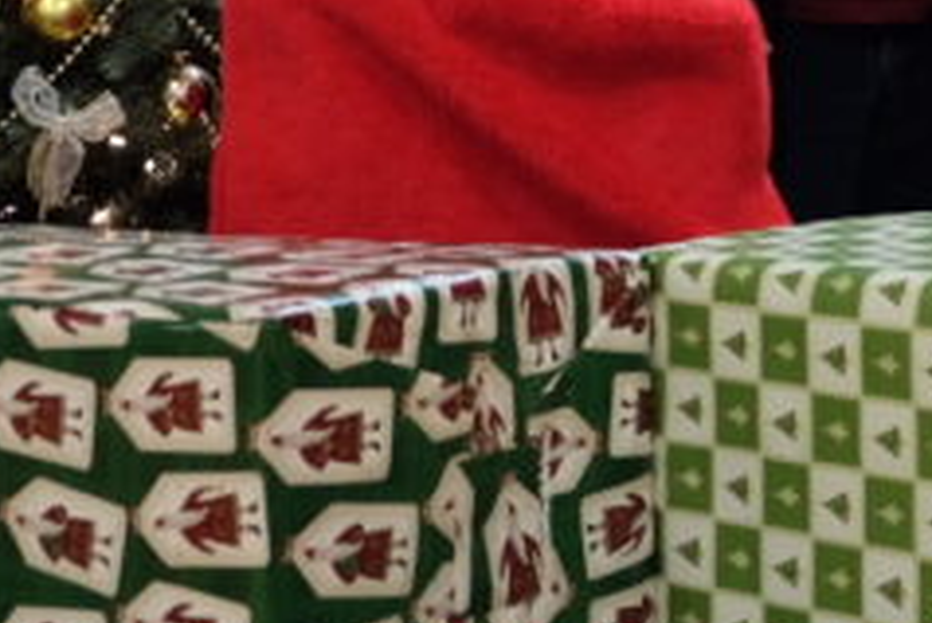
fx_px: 3005
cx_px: 1269
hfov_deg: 16.5
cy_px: -206
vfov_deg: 11.5
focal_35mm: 116
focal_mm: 18
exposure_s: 1/42
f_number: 2.8
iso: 400
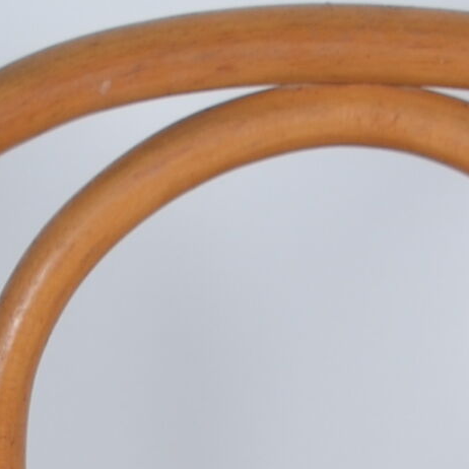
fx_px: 3434
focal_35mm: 224
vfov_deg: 6.9
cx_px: 250
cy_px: 1453
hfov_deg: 7.8
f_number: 10
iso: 100
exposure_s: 1/160
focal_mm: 22
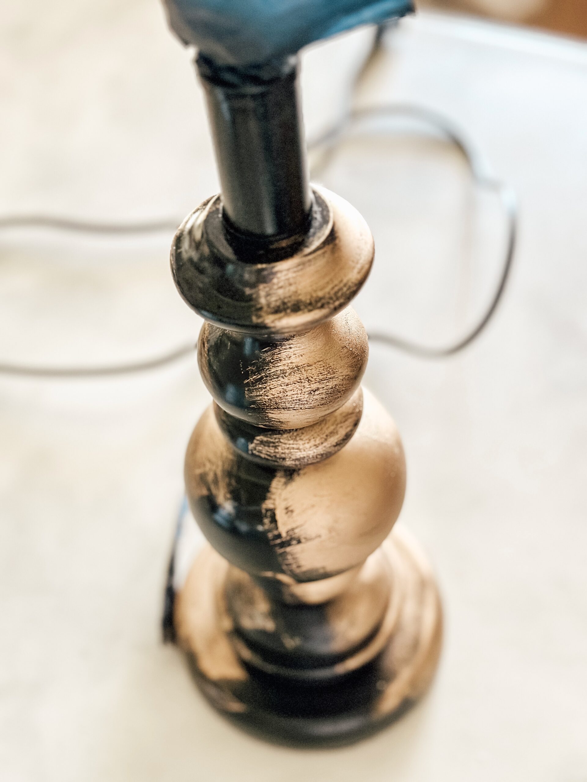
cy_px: 391
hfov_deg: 30.3
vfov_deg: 39.7
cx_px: 294
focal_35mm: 48
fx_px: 1085
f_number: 1.8
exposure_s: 1/50
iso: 400
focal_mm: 6.86
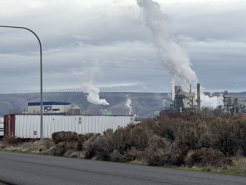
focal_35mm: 120
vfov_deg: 12.4
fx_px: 853
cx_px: 123
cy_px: 92
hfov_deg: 16.4
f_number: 2.8
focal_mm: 15.66
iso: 50
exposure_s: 1/453
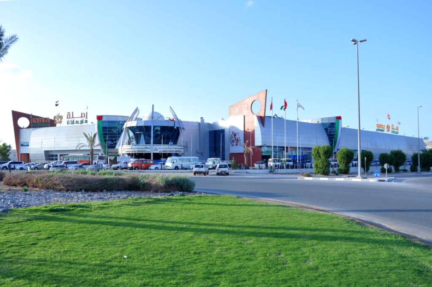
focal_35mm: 27
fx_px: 324
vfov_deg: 47.8
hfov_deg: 67.4
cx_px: 216
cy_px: 144
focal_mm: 18
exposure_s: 1/200
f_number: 7.1
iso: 200
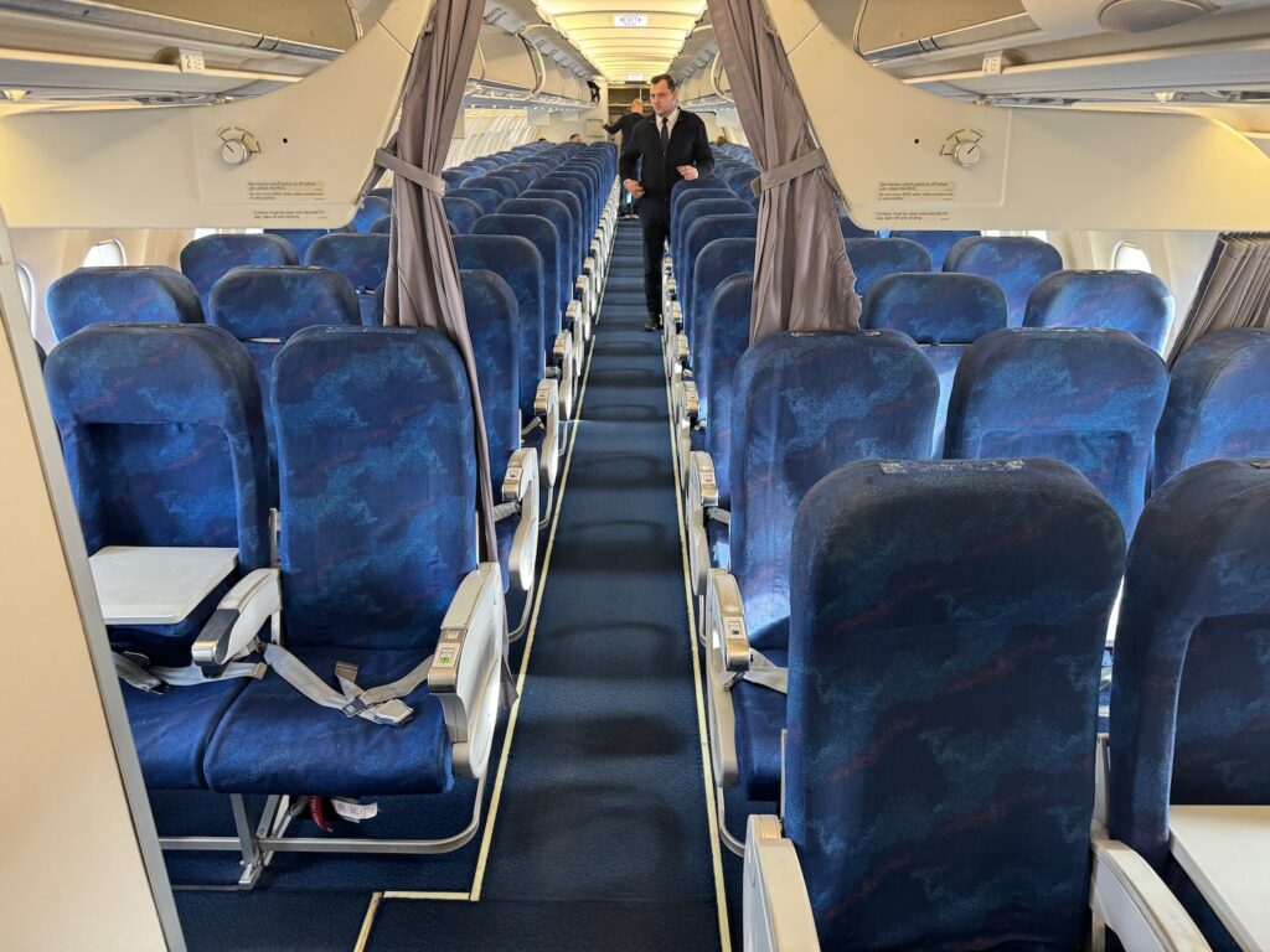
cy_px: 476
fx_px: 881
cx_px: 635
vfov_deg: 56.8
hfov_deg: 71.6
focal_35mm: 24
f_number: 1.78
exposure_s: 1/50
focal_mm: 6.86
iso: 320
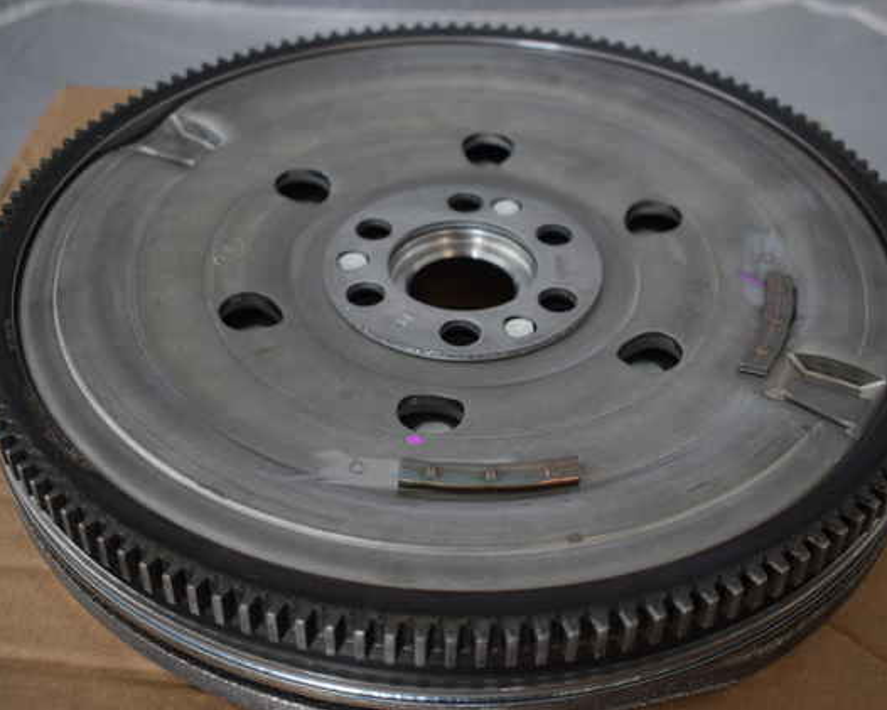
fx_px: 1260
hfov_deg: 38.8
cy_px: 355
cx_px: 470
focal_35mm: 48
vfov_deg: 31.5
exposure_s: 1/60
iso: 500
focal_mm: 28
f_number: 4.2
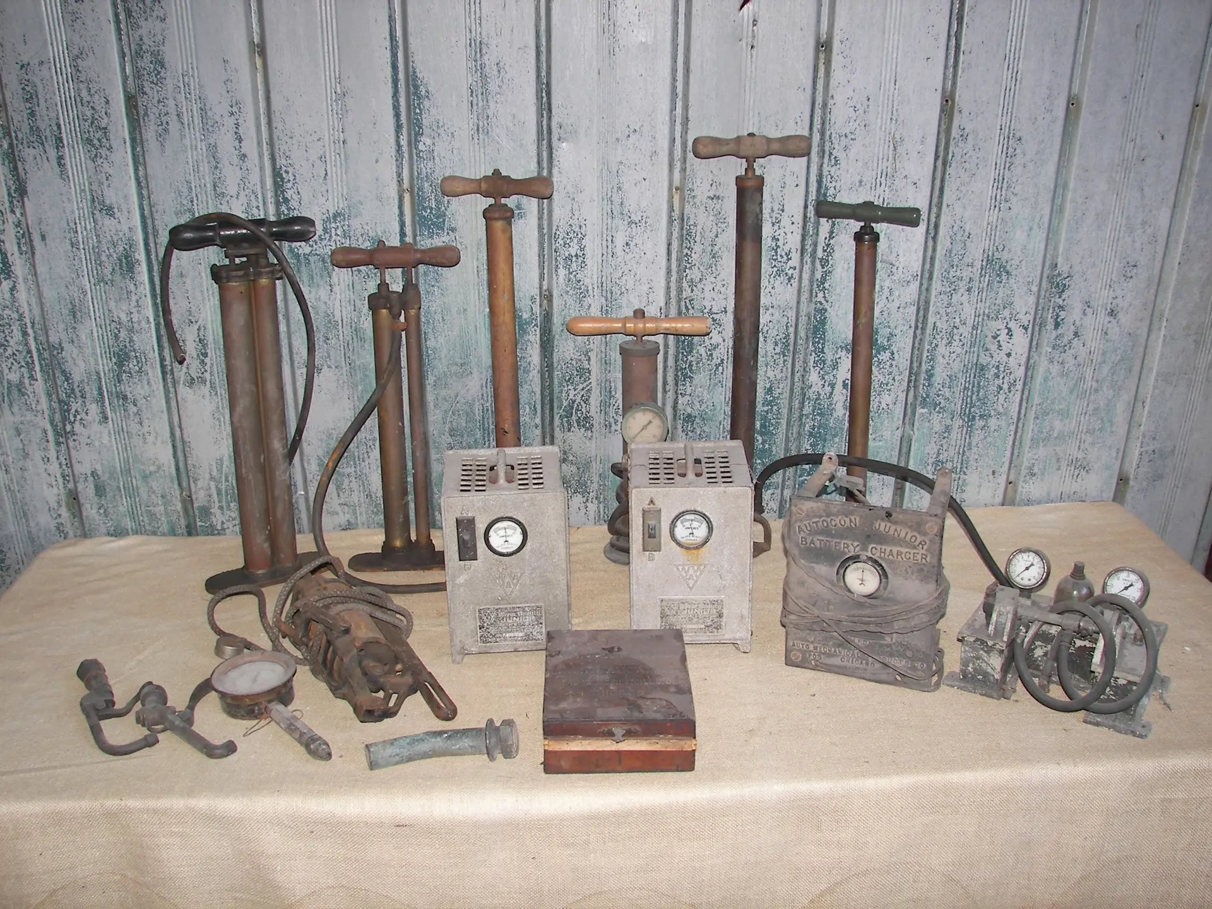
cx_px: 606
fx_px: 1260
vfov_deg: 39.7
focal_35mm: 36
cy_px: 454
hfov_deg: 51.4
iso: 50
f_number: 2.8
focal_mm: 6
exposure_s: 1/30
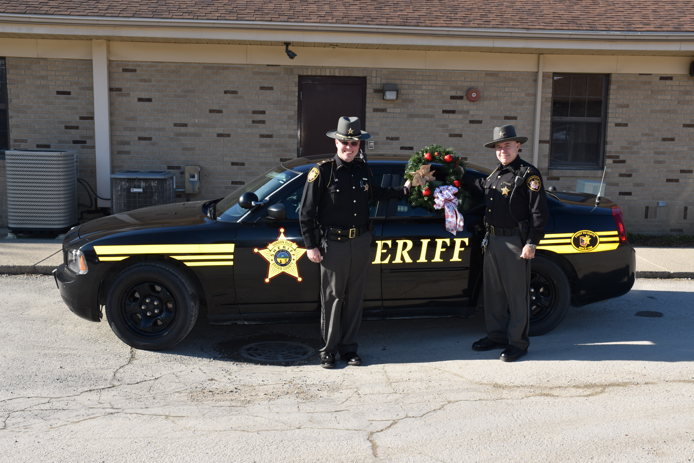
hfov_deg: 51.9
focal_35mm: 37
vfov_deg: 35.9
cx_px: 342
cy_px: 233
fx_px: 713
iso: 100
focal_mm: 24
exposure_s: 1/200
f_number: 8
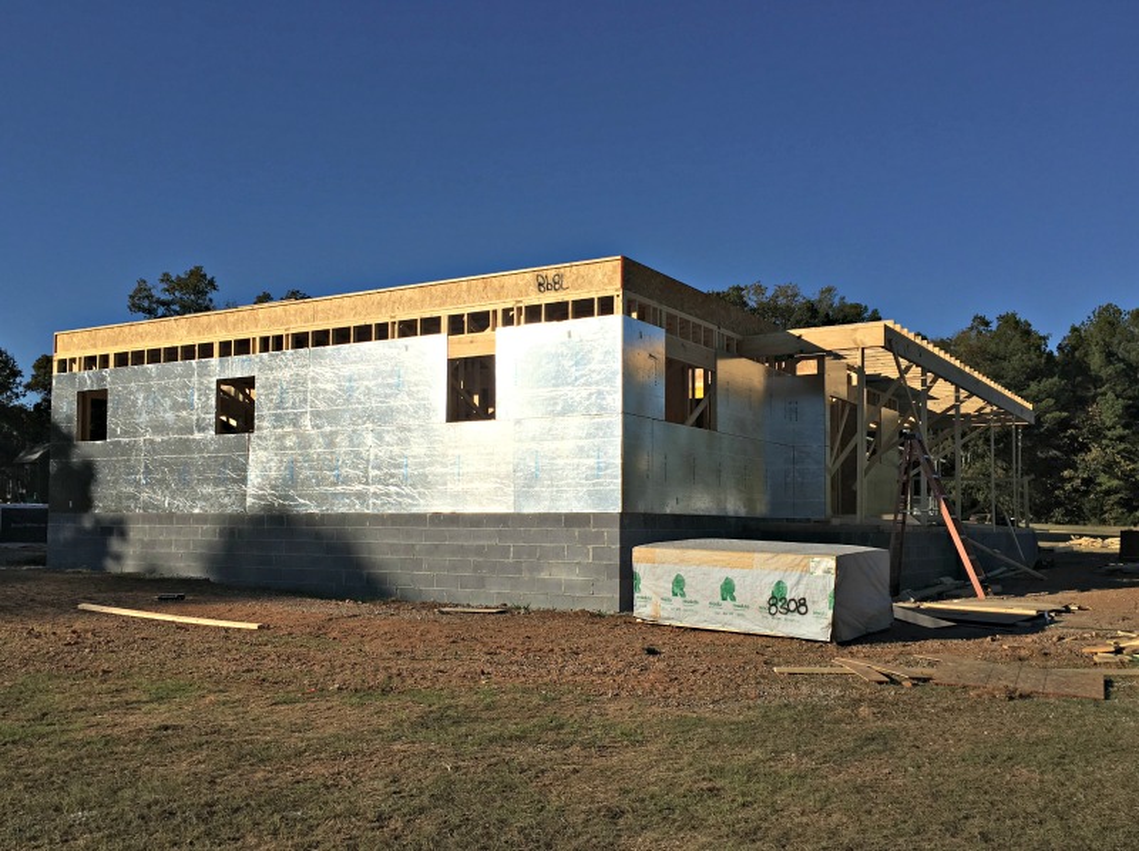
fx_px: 953
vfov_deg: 48.1
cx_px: 570
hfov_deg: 61.7
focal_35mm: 29
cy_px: 426
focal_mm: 4.15
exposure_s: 1/4049
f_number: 2.2
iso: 25
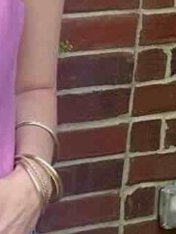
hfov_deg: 8.7
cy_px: 226
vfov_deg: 11.9
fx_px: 1117
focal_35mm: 165
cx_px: -115
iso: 50
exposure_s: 1/121
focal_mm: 5.7
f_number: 1.5
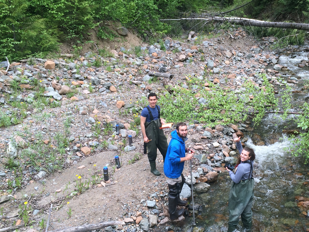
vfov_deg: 36.8
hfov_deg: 47.3
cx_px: 197
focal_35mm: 39
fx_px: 348
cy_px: 109
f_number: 2.2
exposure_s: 1/253
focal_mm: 4.12
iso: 32
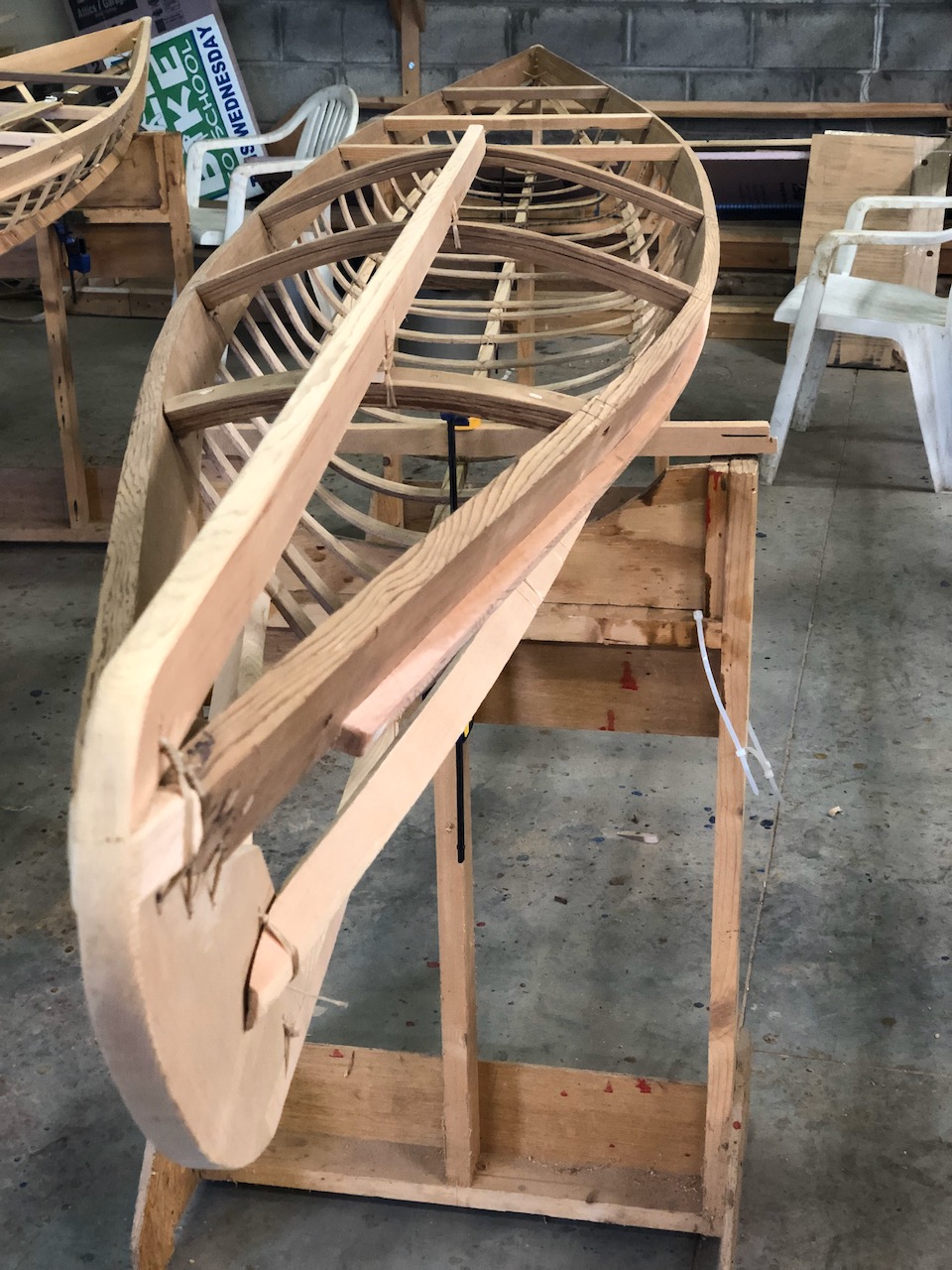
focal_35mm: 52
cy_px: 635
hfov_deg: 28.0
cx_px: 476
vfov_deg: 36.8
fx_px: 1907
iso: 125
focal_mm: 6
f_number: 2.4
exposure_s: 1/24
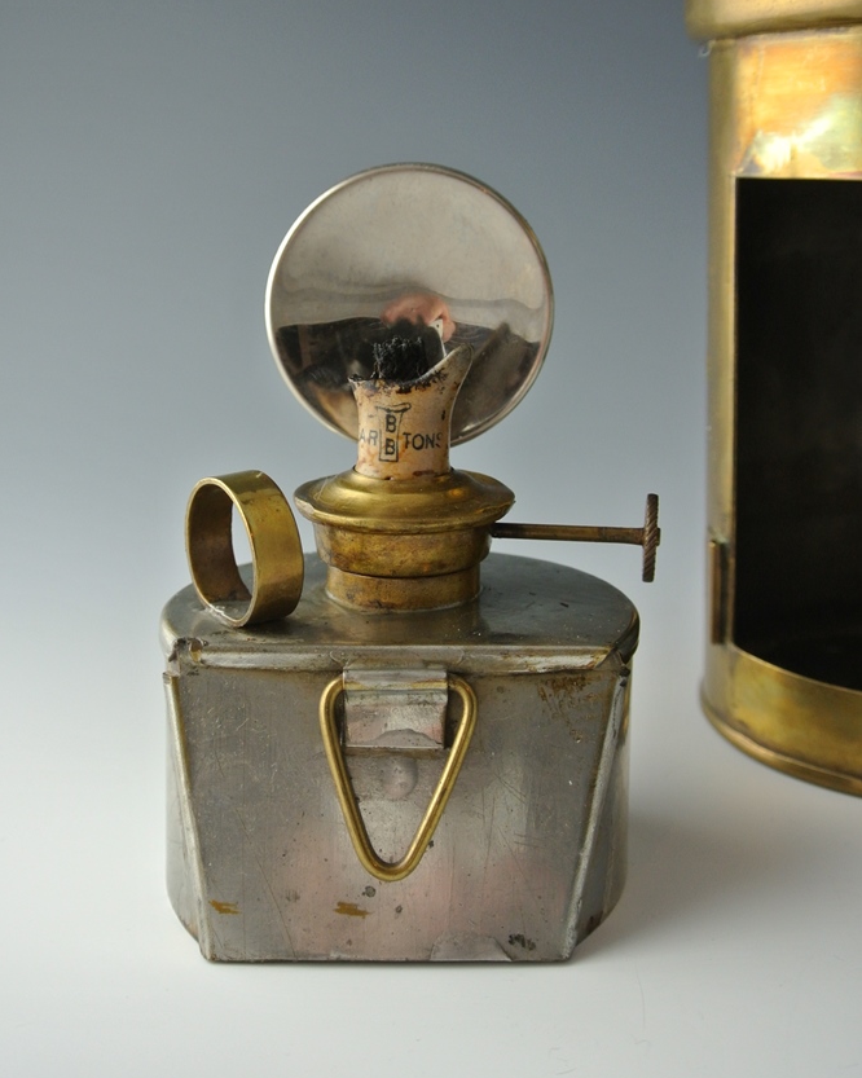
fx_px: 1404
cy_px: 439
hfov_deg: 34.1
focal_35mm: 44
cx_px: 430
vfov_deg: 41.8
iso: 400
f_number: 4
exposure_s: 1/100
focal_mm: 14.5
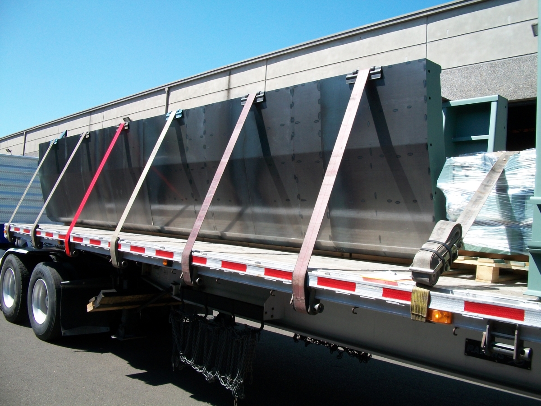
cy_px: 203
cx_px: 270
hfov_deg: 56.8
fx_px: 500
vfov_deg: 44.2
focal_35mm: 32
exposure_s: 1/250
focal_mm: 5.7
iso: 80
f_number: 5.5
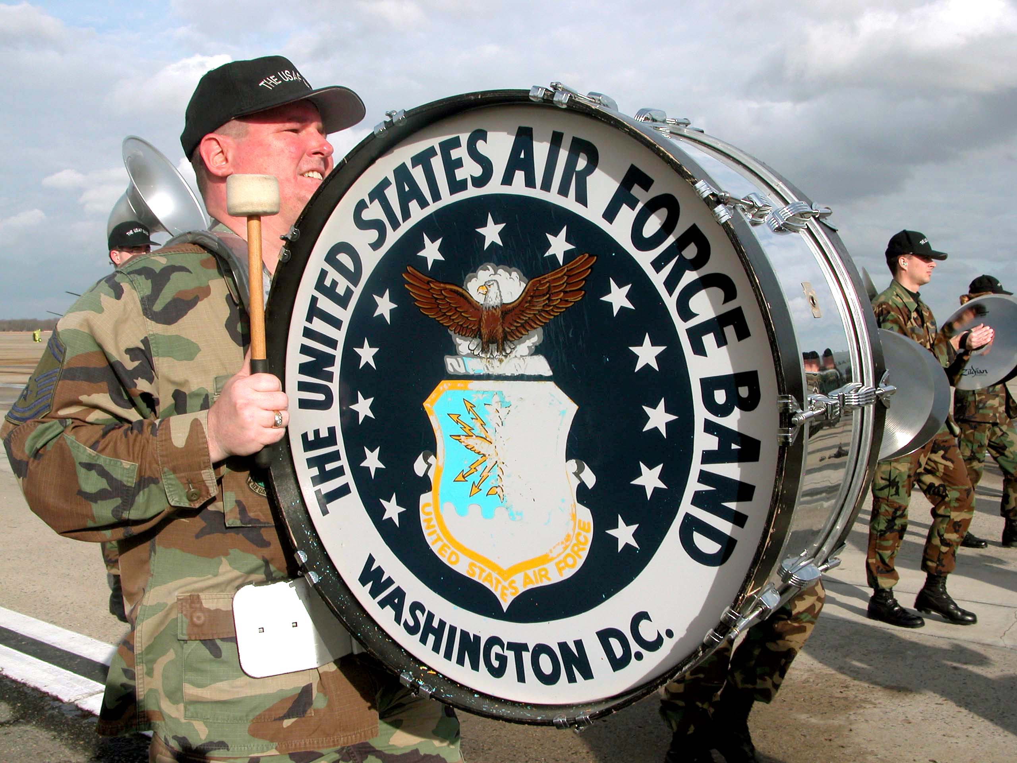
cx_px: 508
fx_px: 1058
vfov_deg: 39.7
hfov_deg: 51.4
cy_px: 382
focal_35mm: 36
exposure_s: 1/395
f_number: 7.1
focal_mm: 9.2
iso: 100
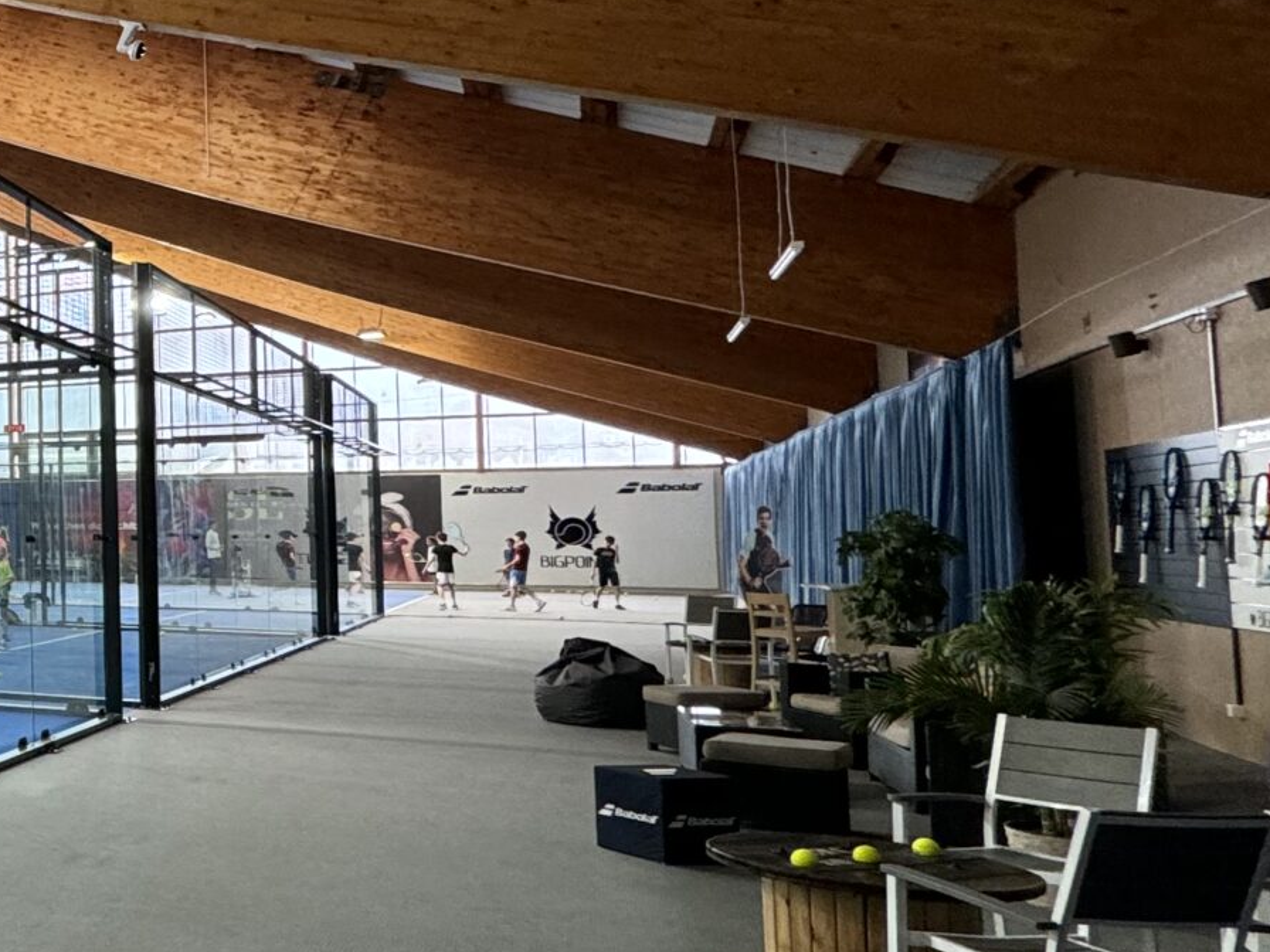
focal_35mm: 40
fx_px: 1468
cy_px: 446
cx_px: -428
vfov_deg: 35.9
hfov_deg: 32.9
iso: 200
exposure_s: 1/100
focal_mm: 2.22
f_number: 2.2
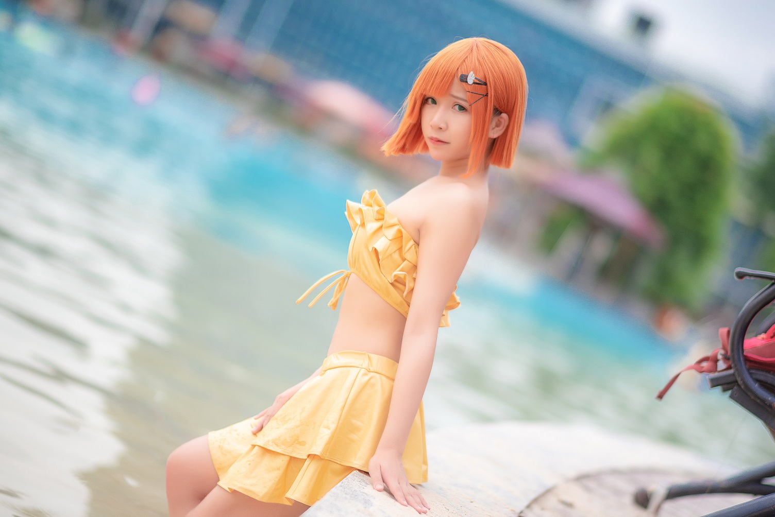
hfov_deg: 23.9
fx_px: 1830
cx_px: 388
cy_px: 258
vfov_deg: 16.1
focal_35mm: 85
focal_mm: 85
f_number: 1.4
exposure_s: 1/3200
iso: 100
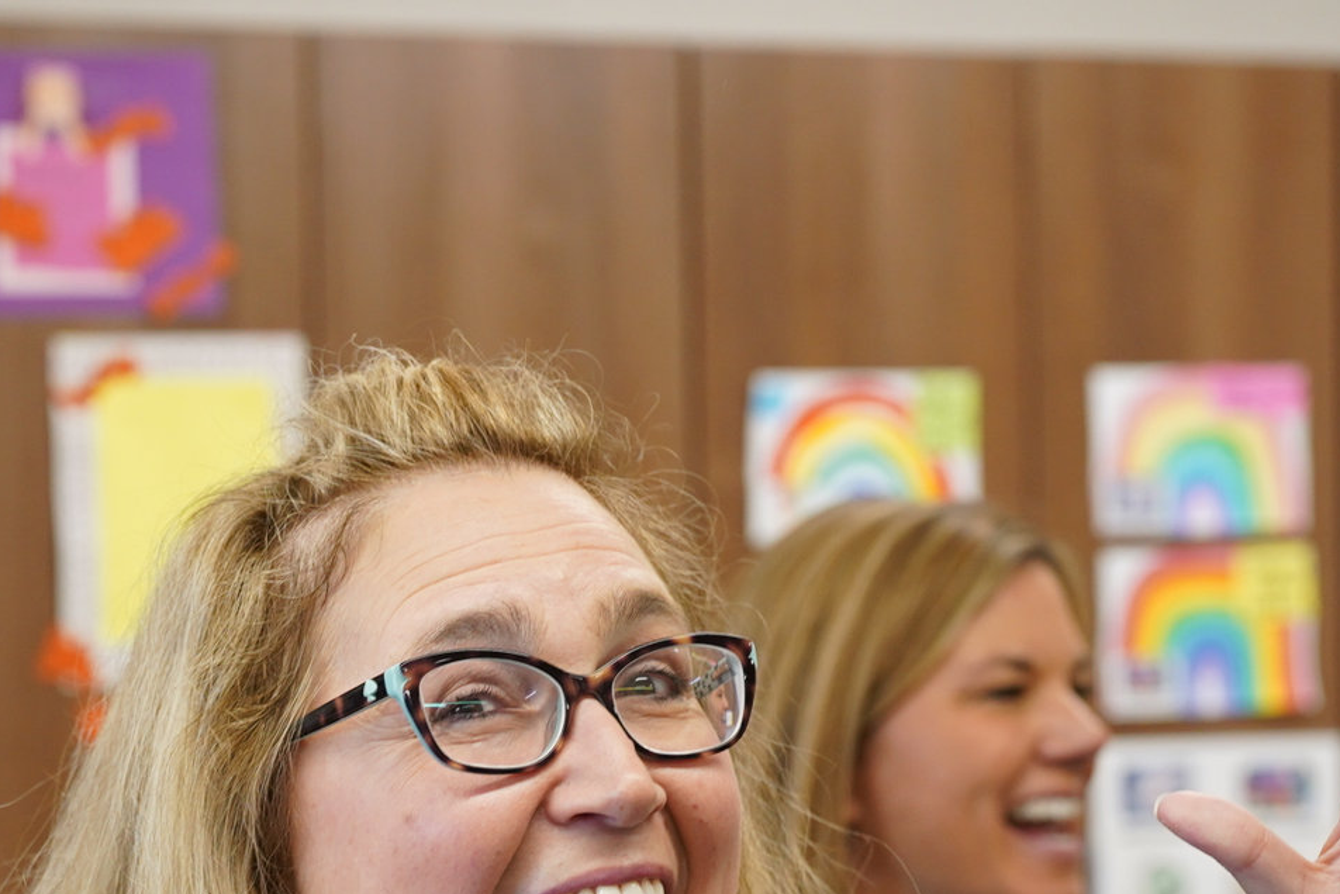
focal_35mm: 109
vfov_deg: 12.2
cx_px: 157
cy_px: 1207
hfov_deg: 18.5
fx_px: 4058
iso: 800
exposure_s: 1/200
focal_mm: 40
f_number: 2.8
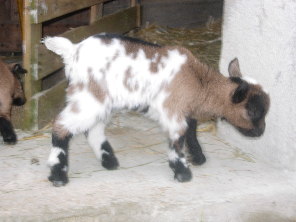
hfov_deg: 27.0
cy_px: 111
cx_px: 148
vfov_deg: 20.4
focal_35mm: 72
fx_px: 616
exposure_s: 1/32
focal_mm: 14.9
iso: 79
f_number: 3.7
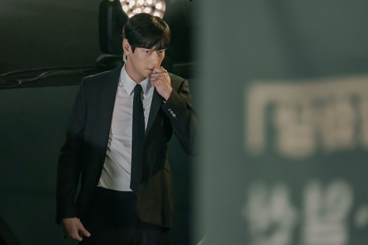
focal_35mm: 600
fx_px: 6133
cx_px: 184
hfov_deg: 3.4
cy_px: 122
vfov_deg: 2.3
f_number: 7.1
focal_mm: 600
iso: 6400
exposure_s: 1/160
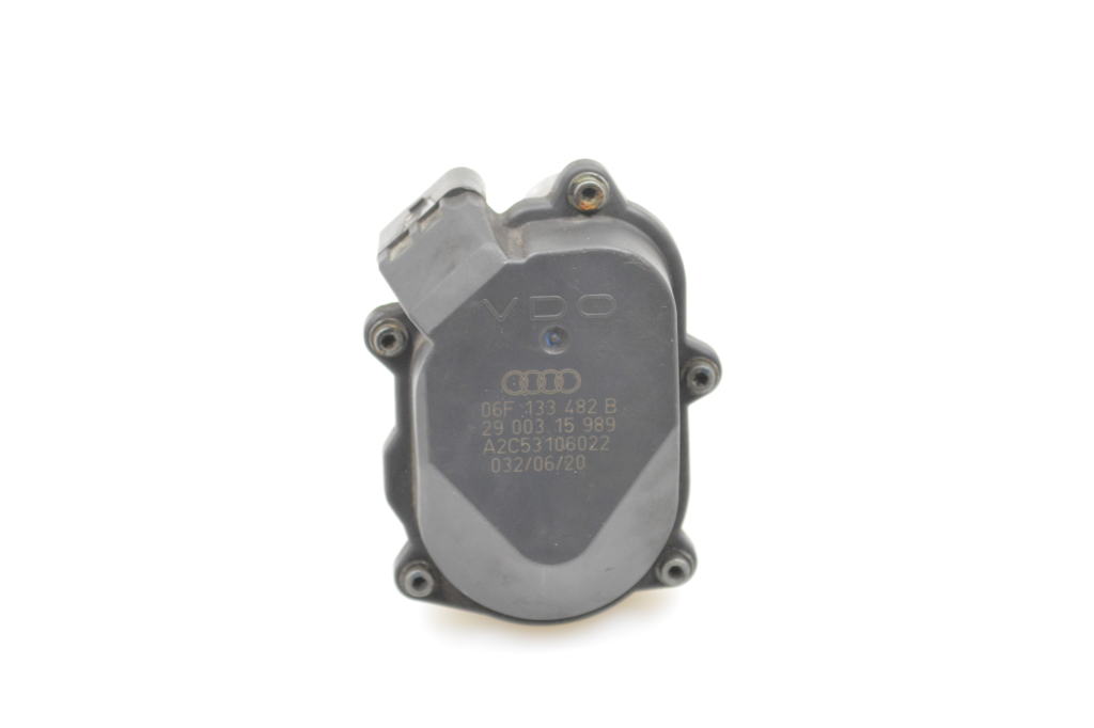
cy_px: 364
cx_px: 547
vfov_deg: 16.5
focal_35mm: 82
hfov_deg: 24.6
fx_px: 2506
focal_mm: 55
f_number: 5.6
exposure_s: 1/100
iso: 2000
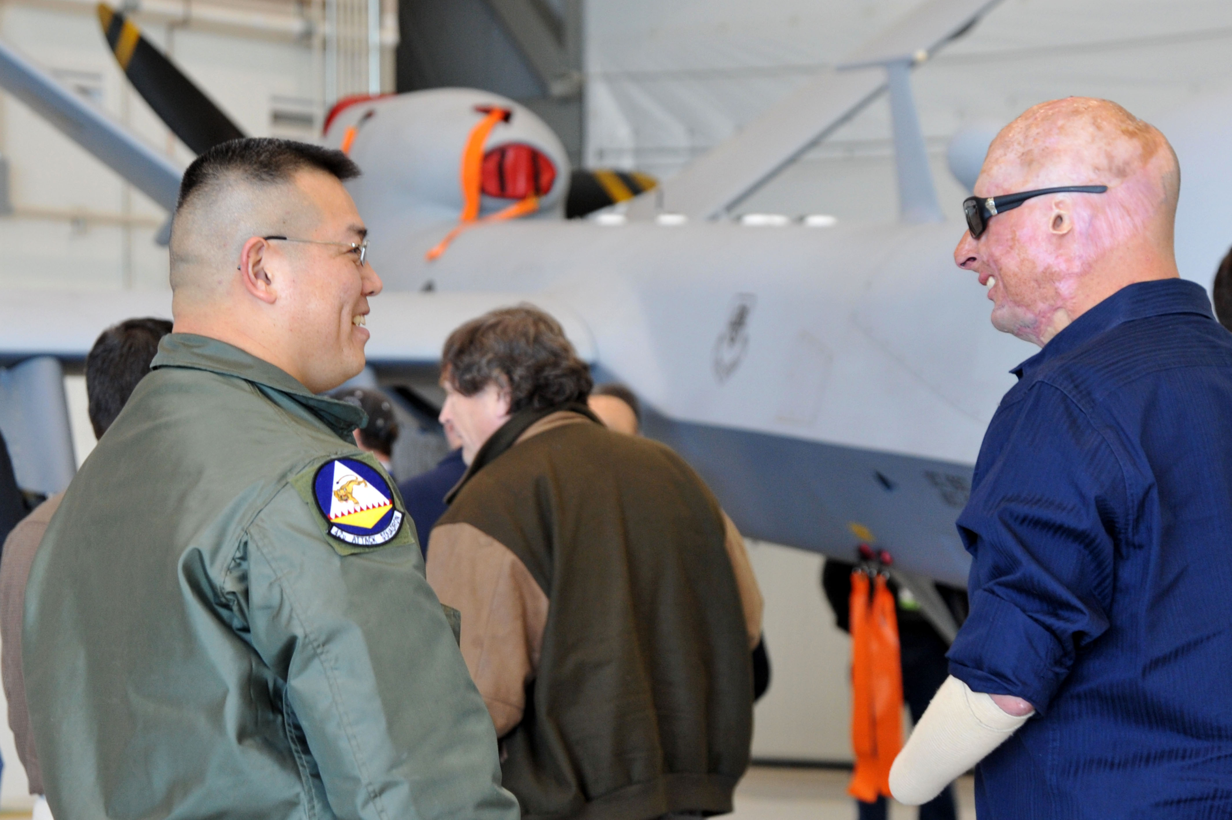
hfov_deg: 23.9
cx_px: 616
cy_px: 410
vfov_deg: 16.1
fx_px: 2907
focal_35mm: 85
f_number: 6.3
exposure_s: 1/100
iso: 1250
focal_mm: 85
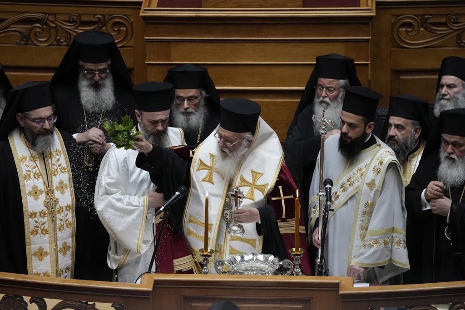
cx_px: 232
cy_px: 155
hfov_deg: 10.3
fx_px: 2584
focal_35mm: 200
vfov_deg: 6.9
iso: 2500
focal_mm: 200
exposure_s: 1/1600
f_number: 3.2
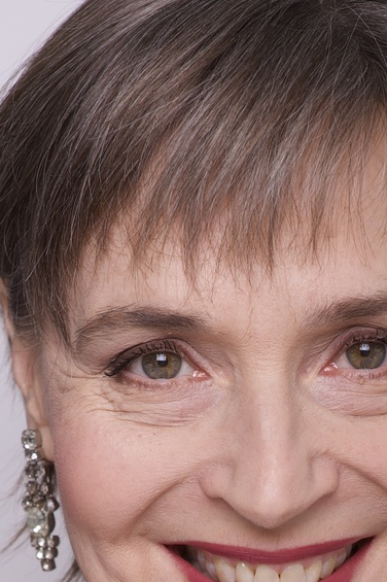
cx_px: 314
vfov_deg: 9.0
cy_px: 732
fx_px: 3648
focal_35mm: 226
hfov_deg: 6.1
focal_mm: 85
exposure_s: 1/200
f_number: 7.1
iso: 125
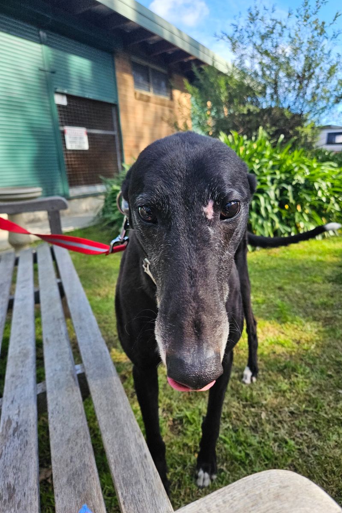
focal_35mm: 24
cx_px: 186
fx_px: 342
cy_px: 256
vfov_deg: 73.8
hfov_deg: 53.1
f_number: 1.8
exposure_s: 1/719
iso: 50
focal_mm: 5.4
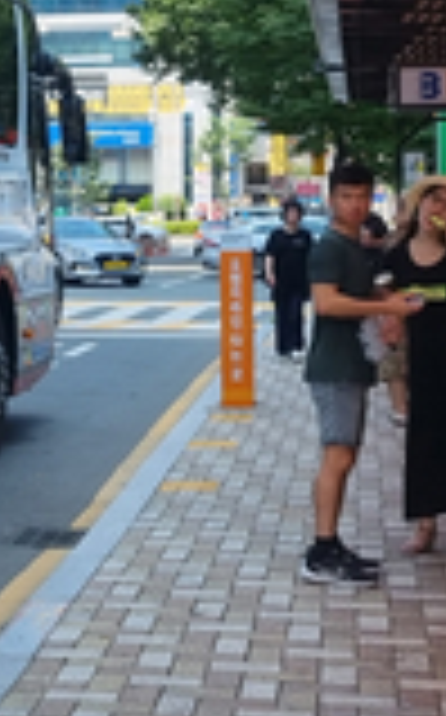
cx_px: -149
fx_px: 1892
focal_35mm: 97
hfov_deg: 13.0
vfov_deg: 21.4
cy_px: 239
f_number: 1.8
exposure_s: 1/1248
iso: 50
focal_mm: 5.4
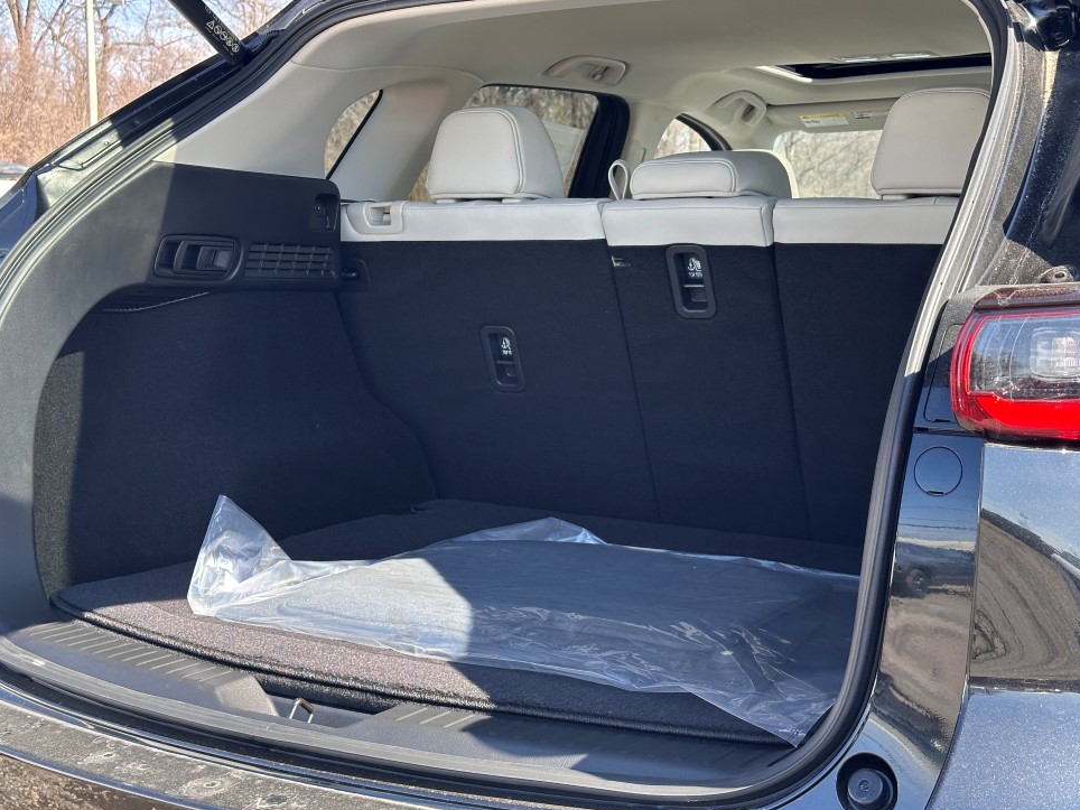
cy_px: 393
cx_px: 571
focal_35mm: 51
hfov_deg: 37.5
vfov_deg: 28.6
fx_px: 1591
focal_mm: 6.86
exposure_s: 1/376
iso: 64
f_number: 1.78
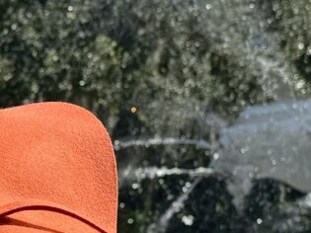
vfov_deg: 9.5
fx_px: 1401
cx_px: 126
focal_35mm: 156
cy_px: 168
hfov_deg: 12.7
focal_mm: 6.76
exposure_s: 1/1980
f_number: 1.78
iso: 80
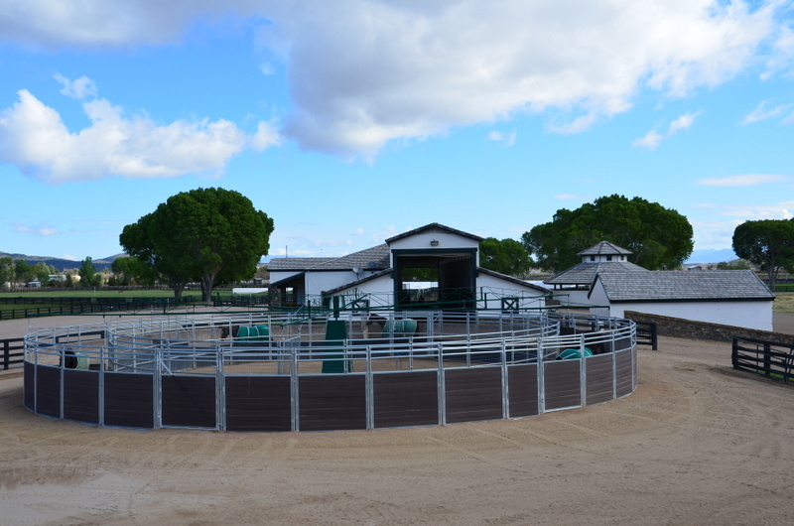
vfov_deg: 34.1
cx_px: 397
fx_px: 858
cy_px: 263
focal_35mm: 39
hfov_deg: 49.6
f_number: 10
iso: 200
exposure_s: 1/250
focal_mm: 26
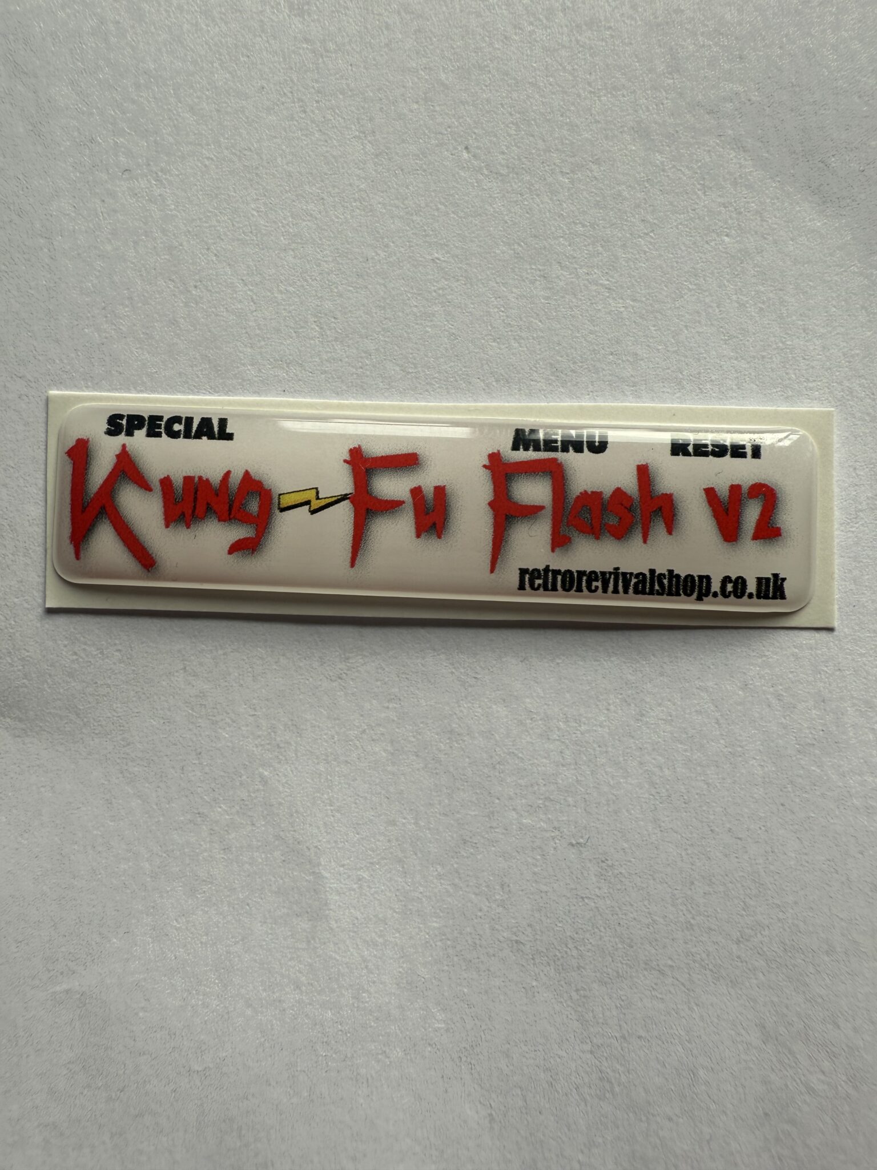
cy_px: 585
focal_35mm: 24
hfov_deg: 56.8
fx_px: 811
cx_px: 438
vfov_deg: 71.6
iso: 40
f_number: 2.2
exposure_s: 1/291
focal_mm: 2.22
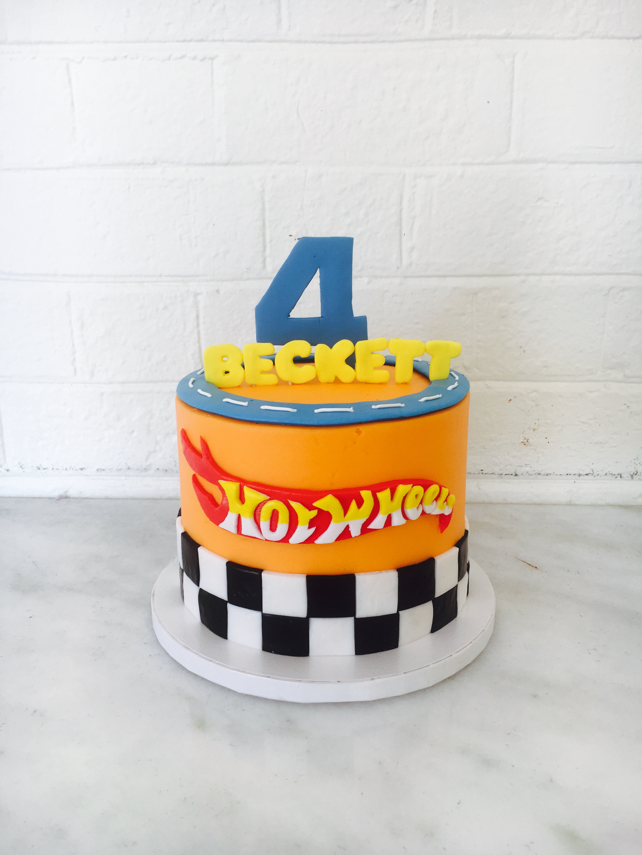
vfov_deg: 61.7
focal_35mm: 29
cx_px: 321
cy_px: 428
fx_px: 717
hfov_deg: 48.2
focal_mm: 4.15
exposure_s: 1/60
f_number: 2.2
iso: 25
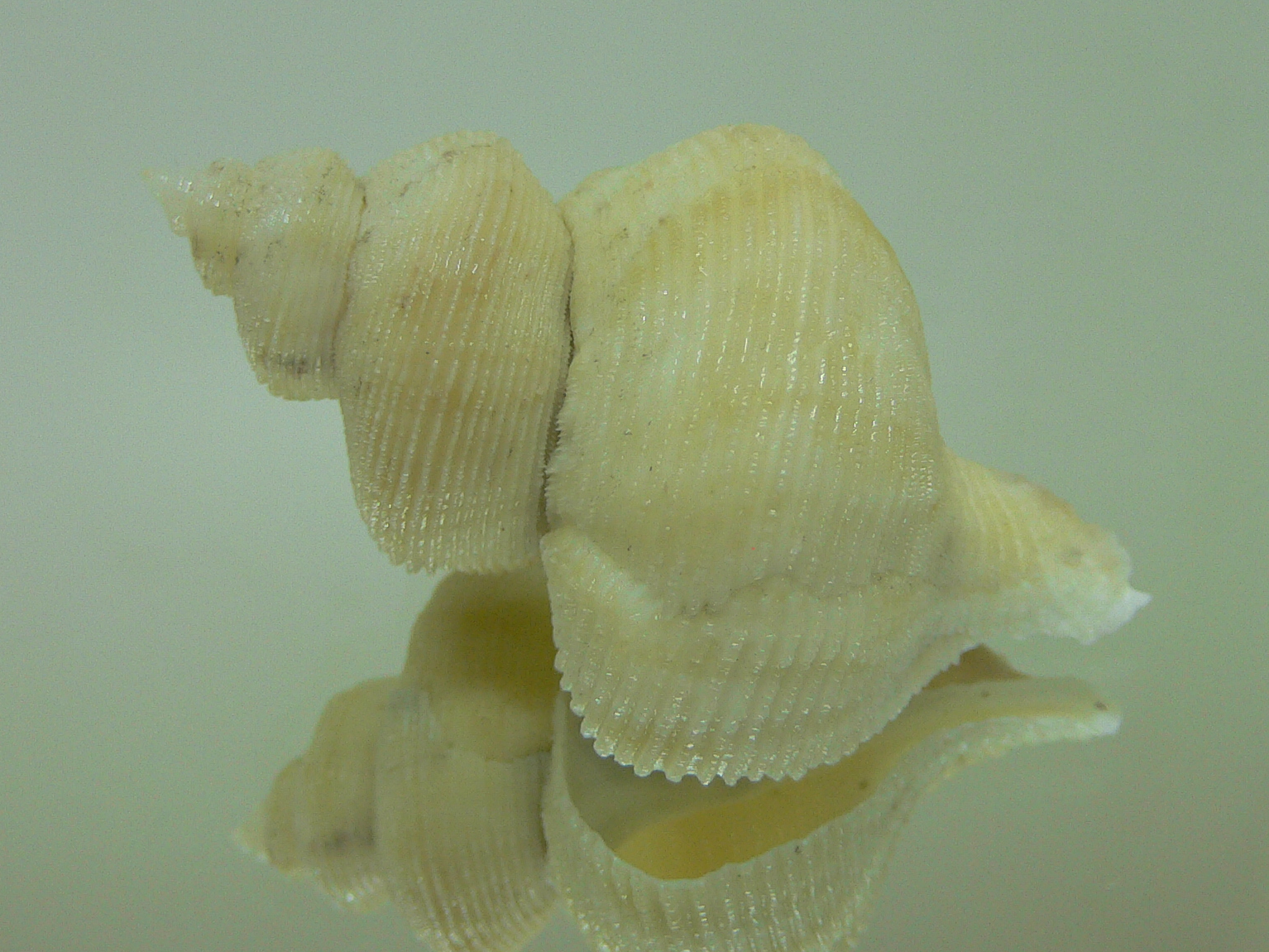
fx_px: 1686
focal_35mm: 46
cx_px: 660
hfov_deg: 41.2
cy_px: 426
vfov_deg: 31.5
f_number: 2.8
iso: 100
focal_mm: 4.6
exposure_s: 1/60
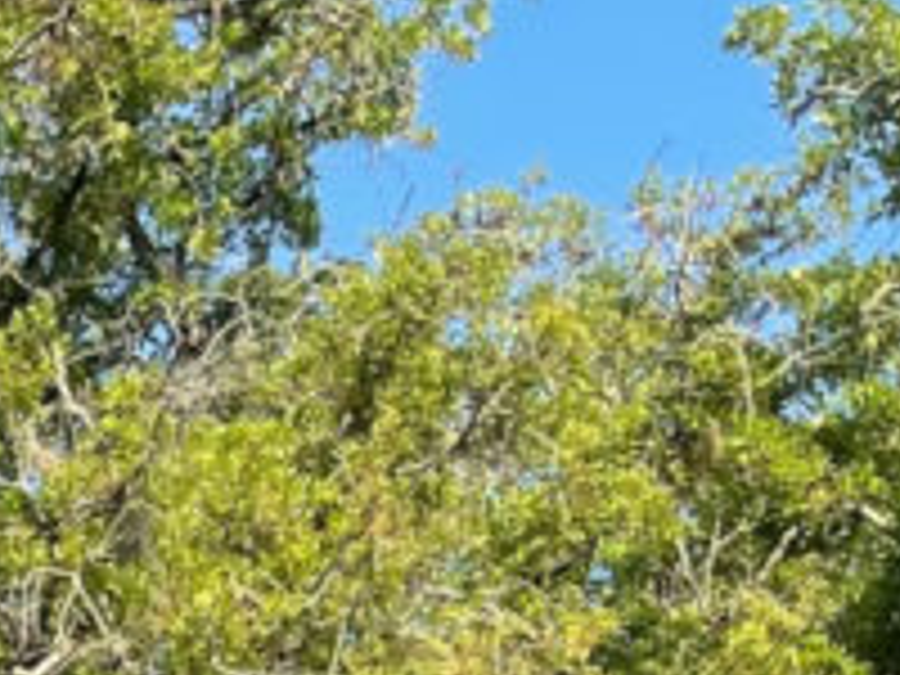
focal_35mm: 156
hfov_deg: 11.1
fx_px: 4056
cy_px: 2020
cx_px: -1066
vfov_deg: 8.1
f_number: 1.6
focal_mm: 5.1
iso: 32
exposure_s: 1/1439
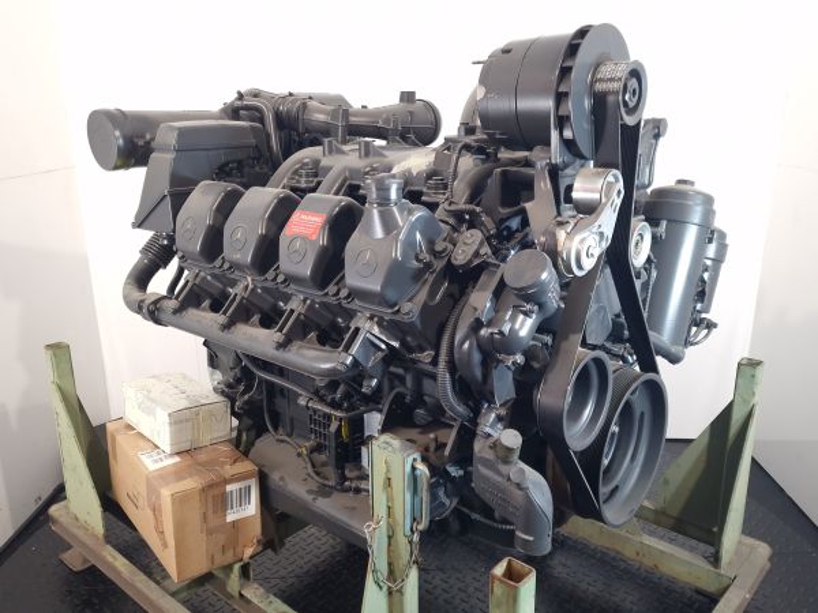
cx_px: 409
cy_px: 306
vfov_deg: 58.9
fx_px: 544
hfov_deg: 73.9
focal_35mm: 23
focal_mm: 6.4
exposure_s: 1/50
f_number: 1.8
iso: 125
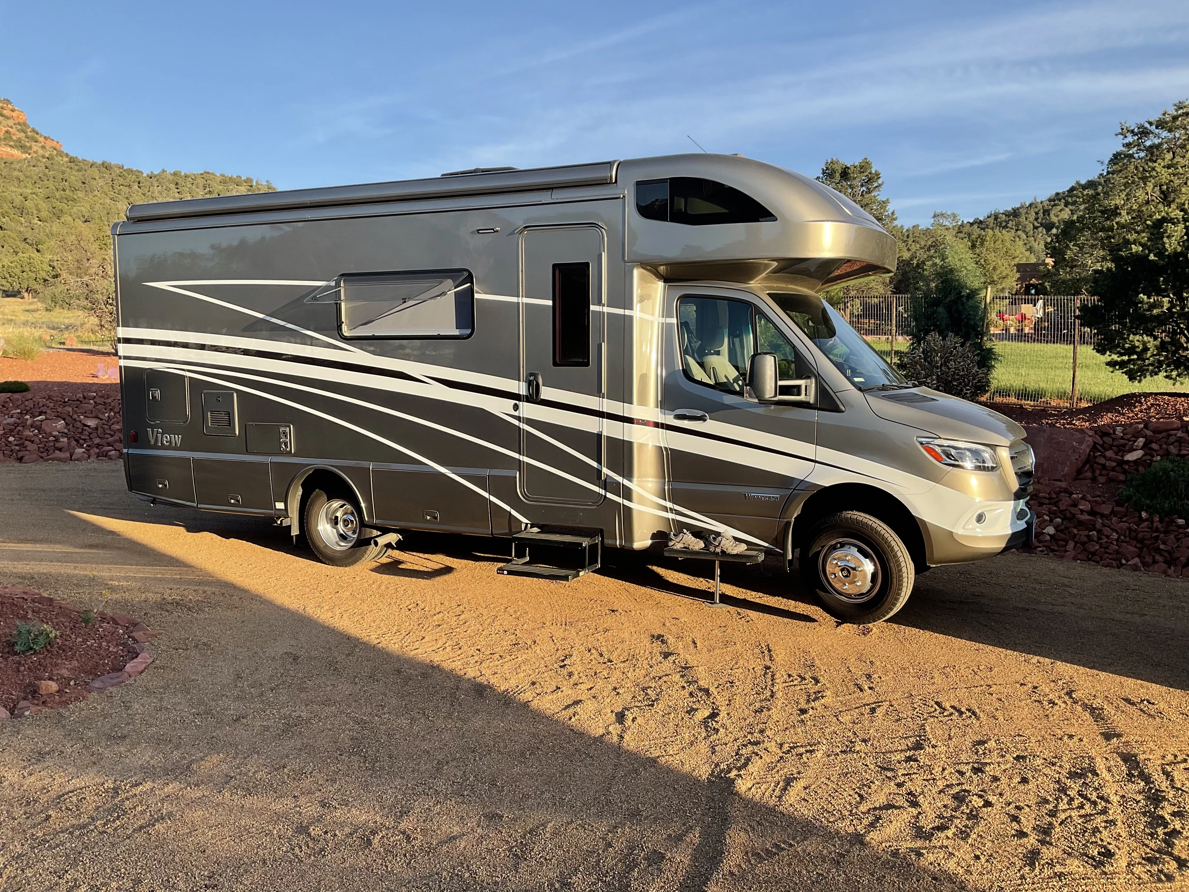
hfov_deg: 61.7
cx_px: 594
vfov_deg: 48.2
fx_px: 996
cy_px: 446
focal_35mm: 29
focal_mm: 3
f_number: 1.8
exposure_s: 1/728
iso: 16
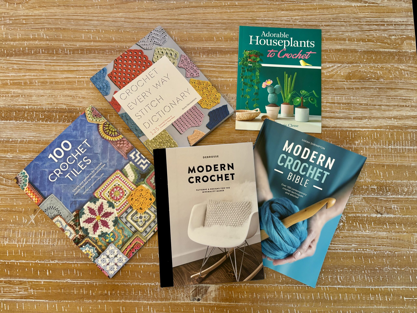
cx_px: 208
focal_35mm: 26
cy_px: 156
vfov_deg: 53.1
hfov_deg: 67.3
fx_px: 313
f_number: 1.6
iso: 200
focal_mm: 5.96
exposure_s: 1/60
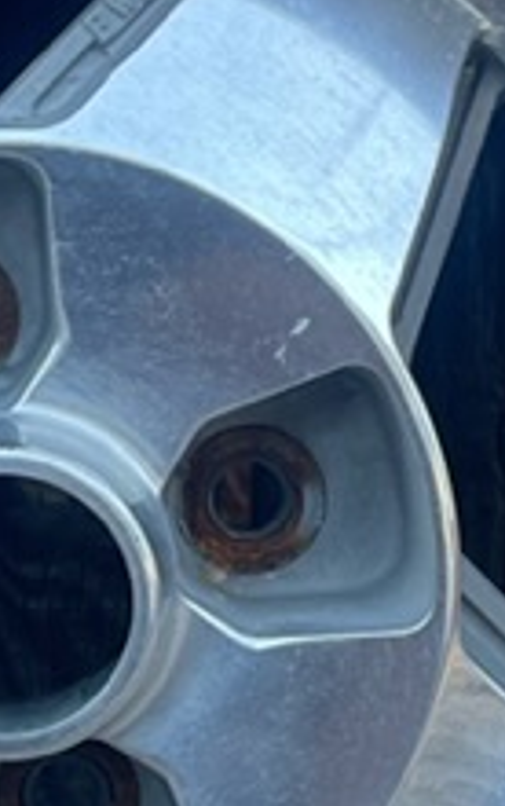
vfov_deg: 16.2
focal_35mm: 128
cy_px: 667
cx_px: -37
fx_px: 2811
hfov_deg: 10.2
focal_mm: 4.2
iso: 100
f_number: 1.6
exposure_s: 1/121
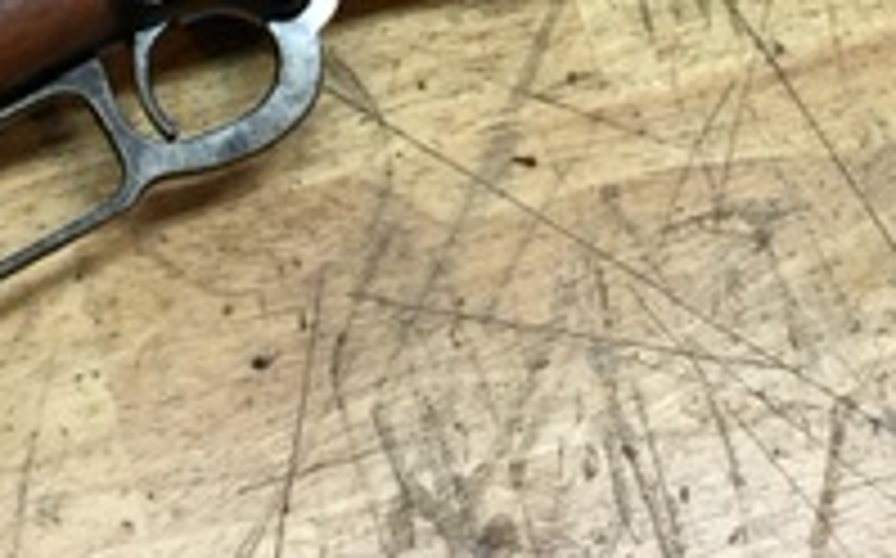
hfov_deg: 21.0
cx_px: 347
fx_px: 2415
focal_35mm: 99
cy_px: -180
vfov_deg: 12.7
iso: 50
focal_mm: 4.15
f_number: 2.2
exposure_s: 1/30
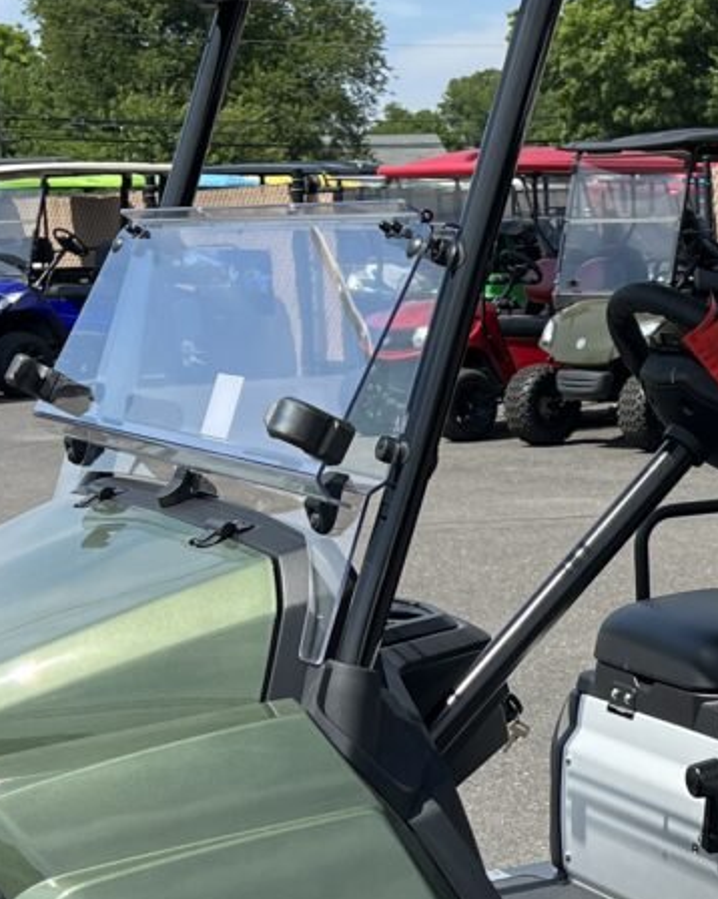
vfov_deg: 21.9
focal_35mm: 87
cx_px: 790
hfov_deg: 17.1
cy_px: 624
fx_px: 2313
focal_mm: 5.7
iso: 50
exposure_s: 1/3460
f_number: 1.5
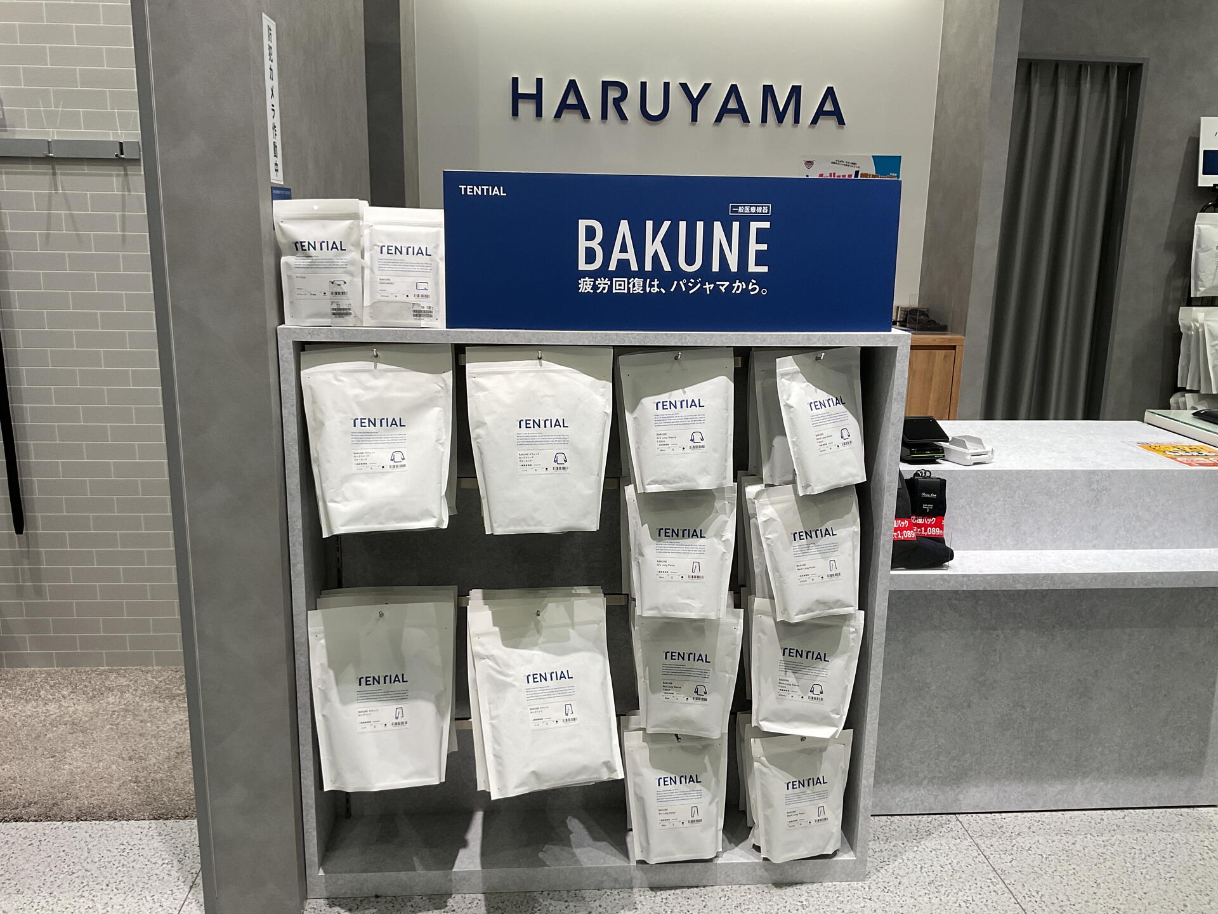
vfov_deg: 48.2
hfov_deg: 61.7
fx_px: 1020
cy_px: 457
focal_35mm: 29
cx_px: 609
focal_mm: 3
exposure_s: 1/120
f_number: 1.8
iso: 40
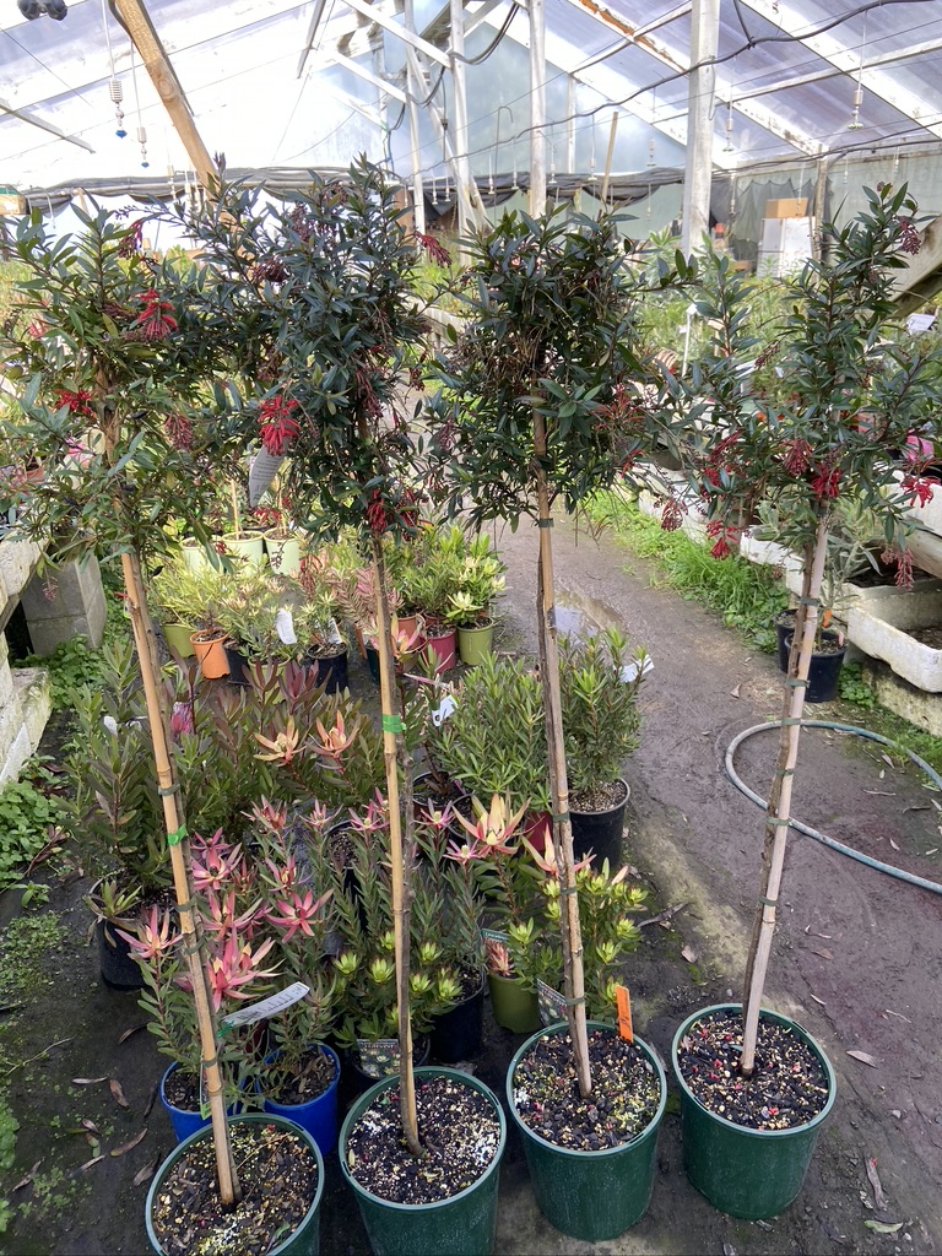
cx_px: 471
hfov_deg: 53.1
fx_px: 943
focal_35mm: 26
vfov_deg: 67.3
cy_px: 628
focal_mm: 4.25
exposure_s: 1/191
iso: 32
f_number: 1.8
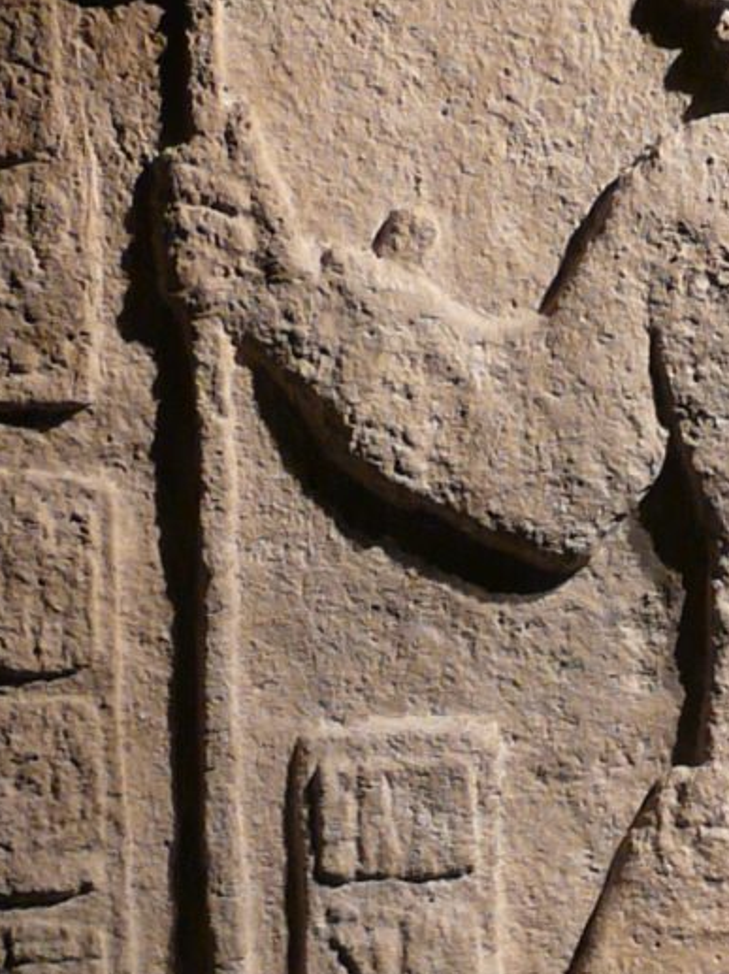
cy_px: 927
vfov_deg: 17.4
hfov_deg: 13.1
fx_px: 3121
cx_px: 801
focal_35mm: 111
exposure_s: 1/25
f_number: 2.8
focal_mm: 4.6
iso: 200
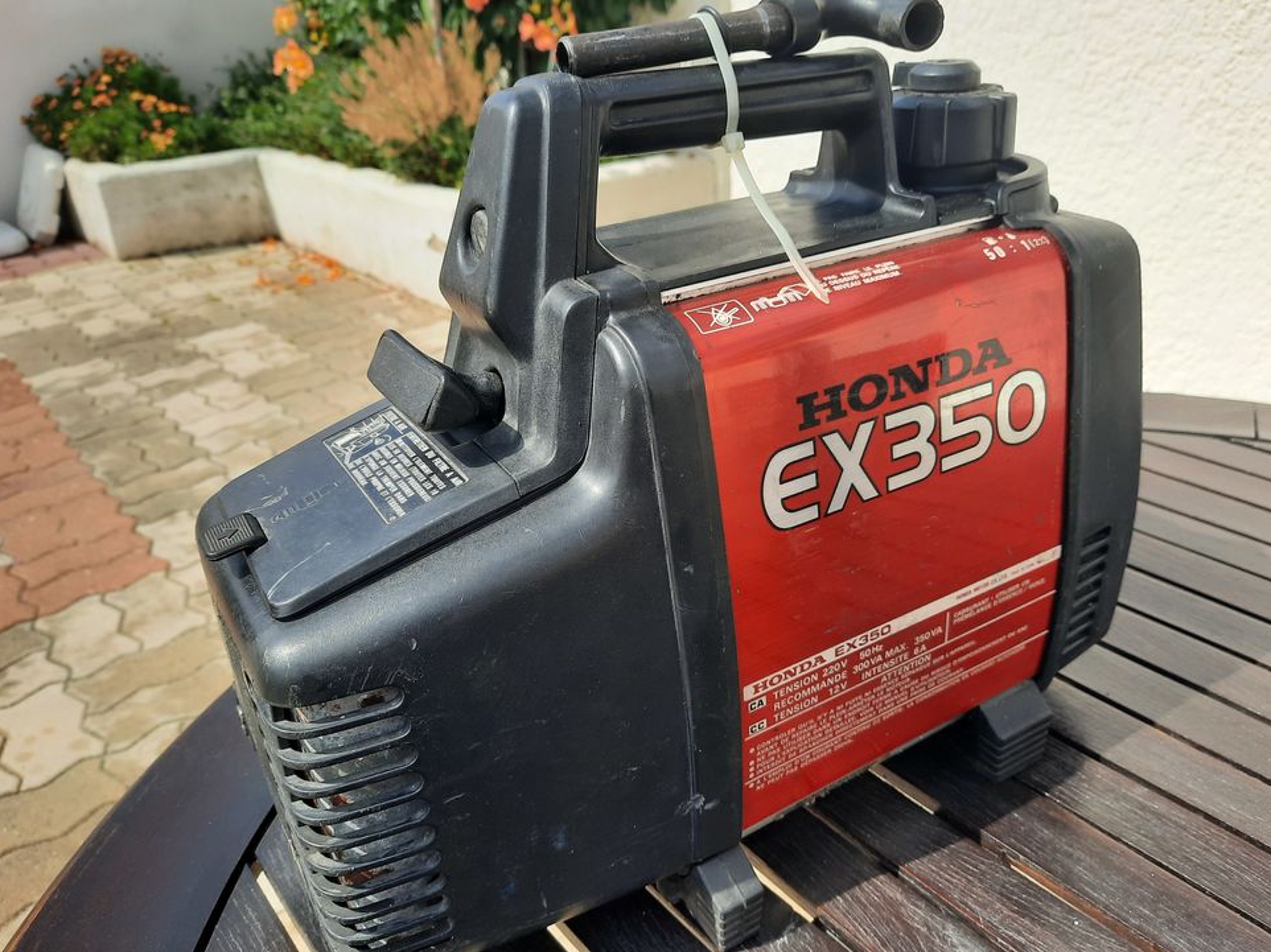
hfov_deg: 67.3
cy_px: 463
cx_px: 647
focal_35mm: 26
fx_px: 954
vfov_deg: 53.0
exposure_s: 1/808
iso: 32
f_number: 2
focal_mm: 4.6
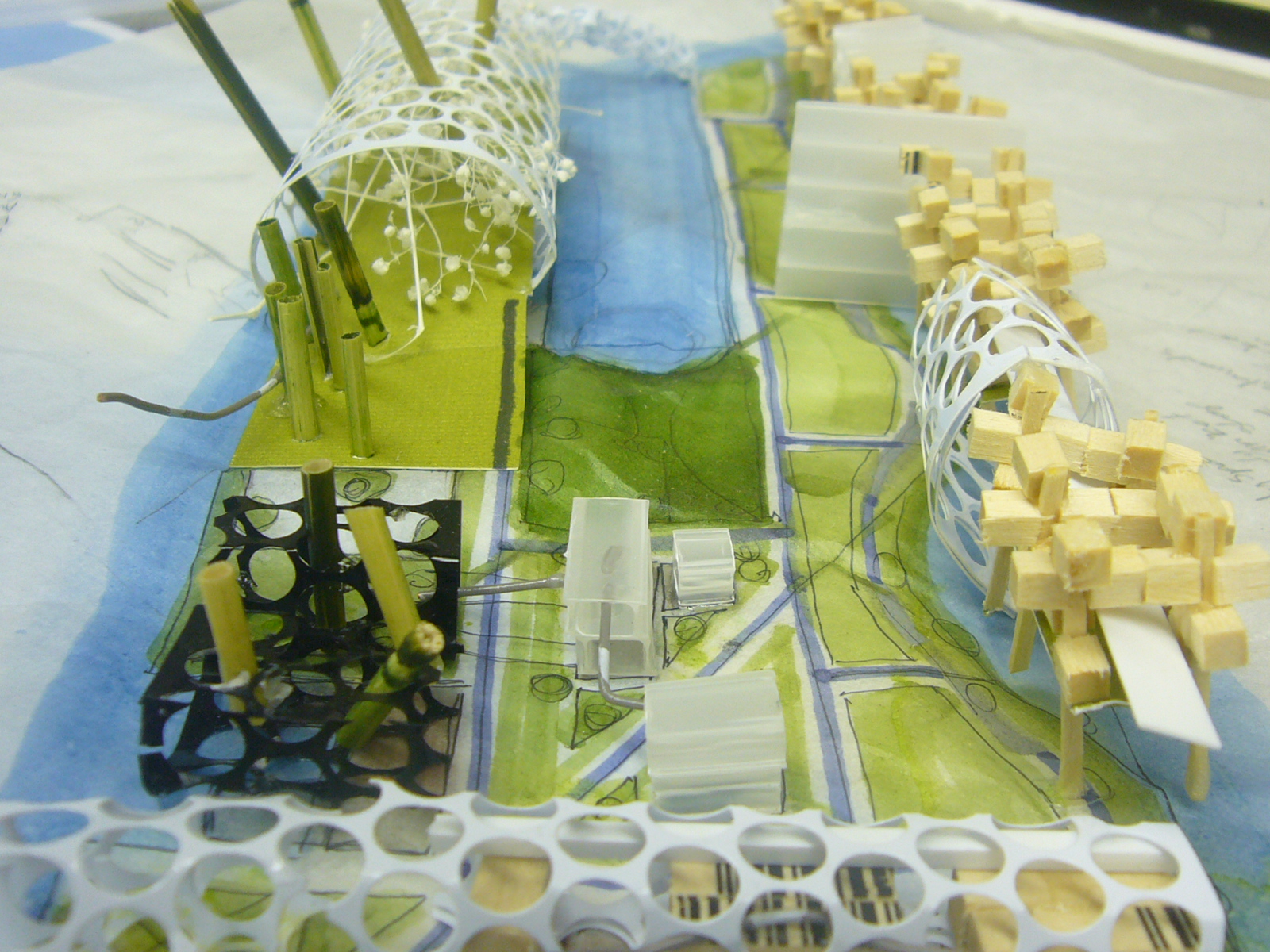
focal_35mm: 39
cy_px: 476
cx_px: 635
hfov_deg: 47.9
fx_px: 1431
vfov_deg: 36.8
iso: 100
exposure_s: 1/20
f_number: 2.8
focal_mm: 4.6
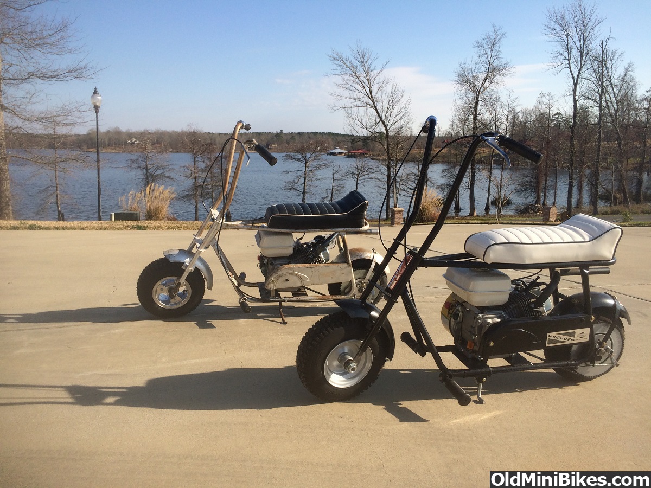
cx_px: 326
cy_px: 244
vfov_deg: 48.2
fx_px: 545
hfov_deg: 61.7
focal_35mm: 29
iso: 32
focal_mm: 4.15
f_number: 2.2
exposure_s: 1/1953
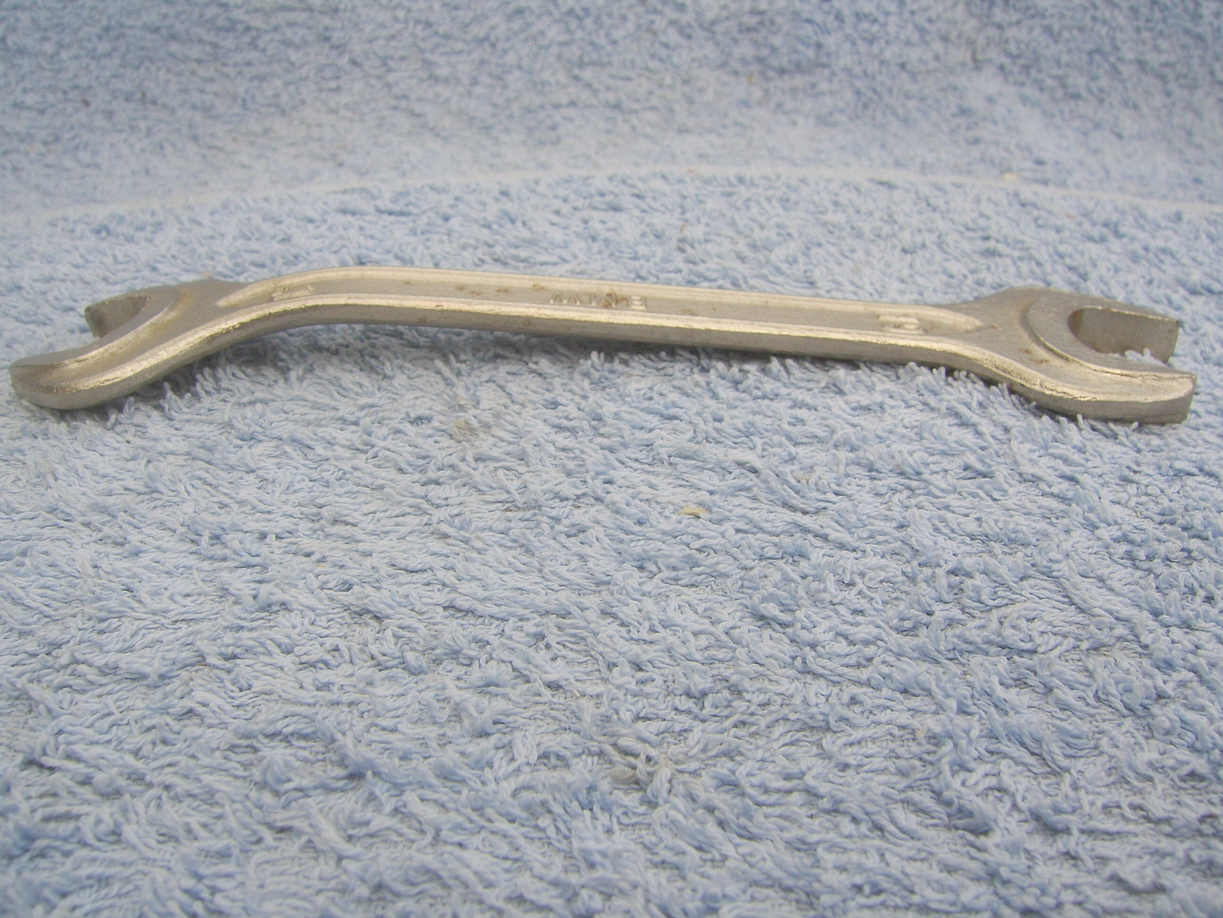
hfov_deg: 49.0
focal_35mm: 38
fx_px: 1343
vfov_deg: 37.7
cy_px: 459
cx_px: 612
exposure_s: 1/160
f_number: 6.4
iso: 50
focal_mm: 7.8
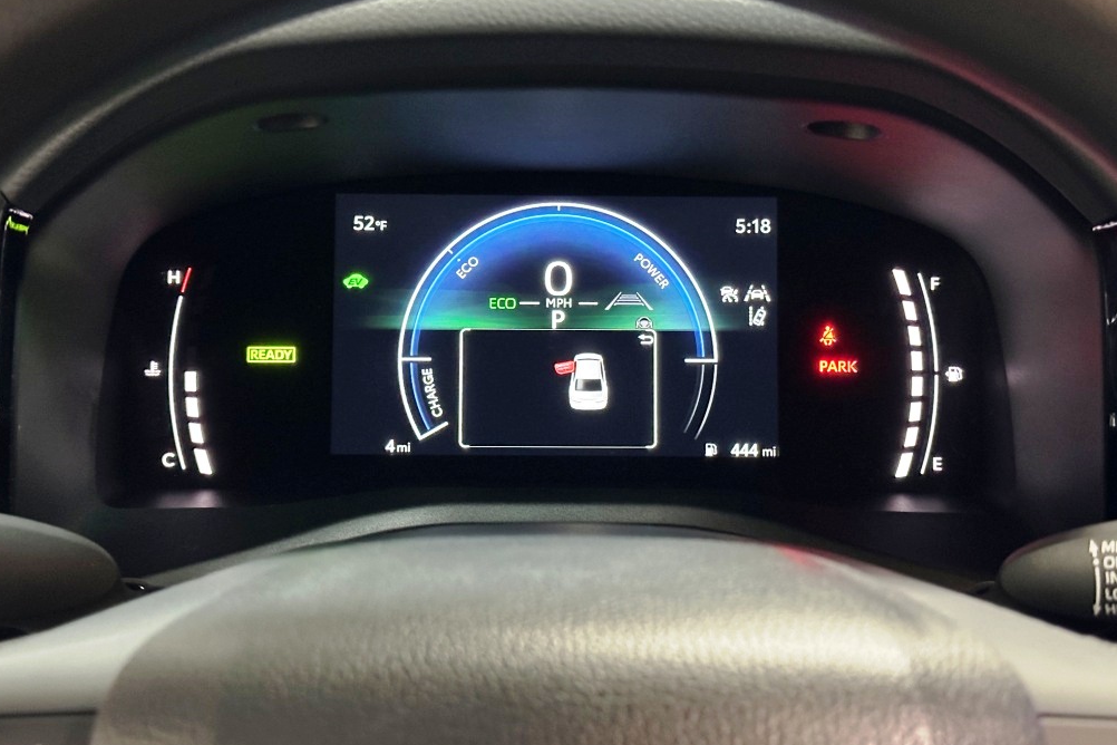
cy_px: 333
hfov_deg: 38.9
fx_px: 1582
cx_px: 557
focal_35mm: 51
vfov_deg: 26.5
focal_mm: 6.86
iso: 640
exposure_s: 1/24
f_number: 1.78
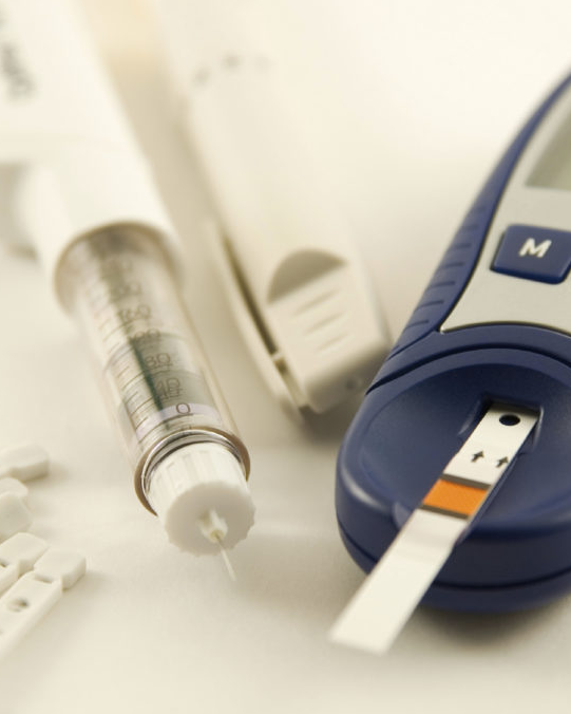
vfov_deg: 12.9
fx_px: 3147
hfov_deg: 10.4
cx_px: 339
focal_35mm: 149
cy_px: 357
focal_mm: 70
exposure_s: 1/4
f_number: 4.5
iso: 200
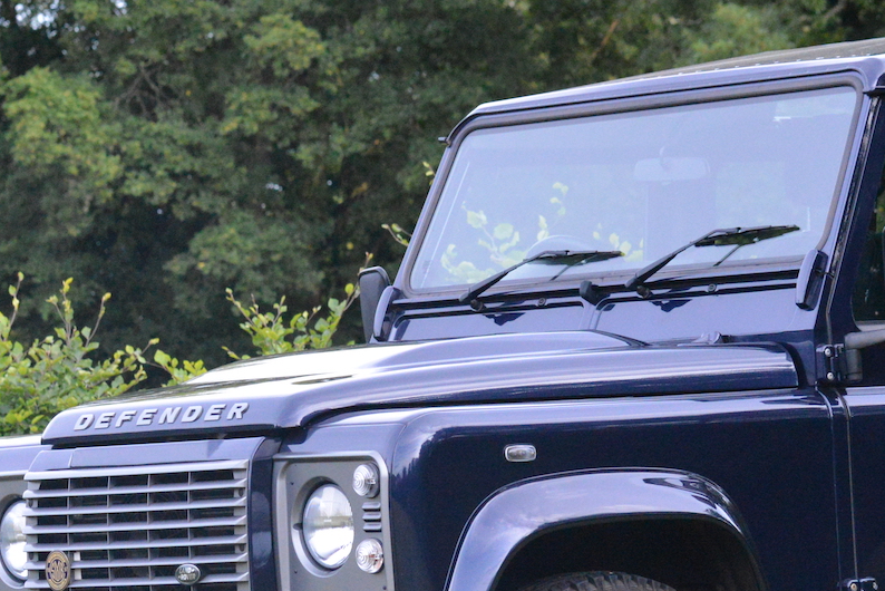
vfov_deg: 5.4
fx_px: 6197
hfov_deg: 8.2
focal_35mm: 252
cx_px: 222
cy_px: 719
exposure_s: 1/1250
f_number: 9
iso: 6400
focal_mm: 100
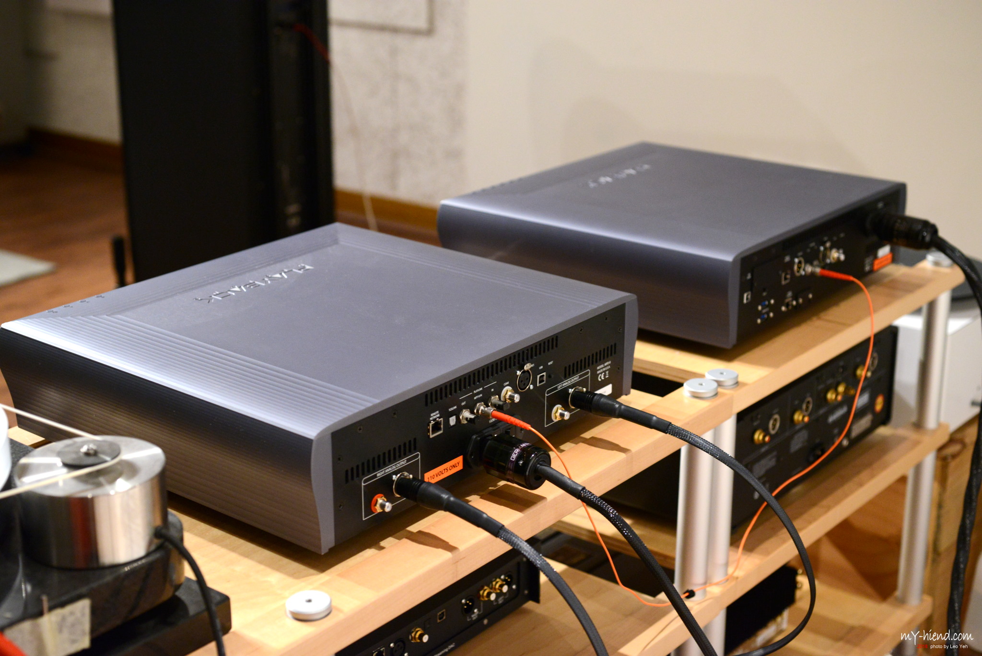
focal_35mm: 55
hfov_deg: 36.2
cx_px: 491
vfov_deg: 24.6
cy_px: 328
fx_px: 1501
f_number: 4
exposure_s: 1/50
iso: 2500
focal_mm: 55
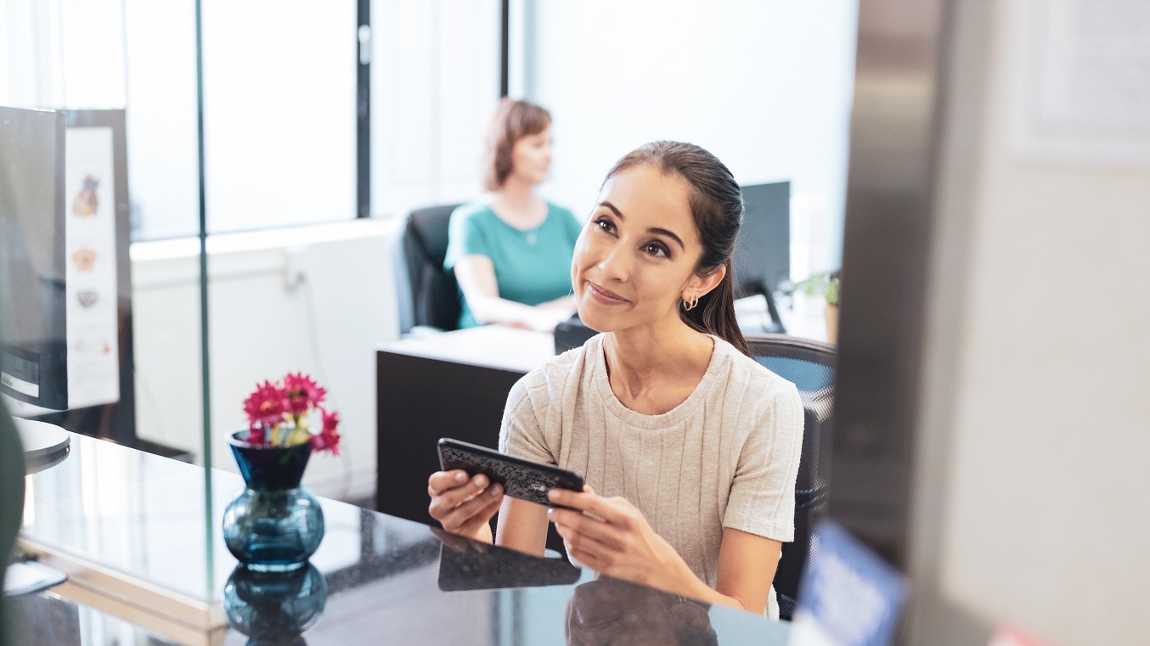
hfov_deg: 39.8
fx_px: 1585
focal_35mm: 52
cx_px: 484
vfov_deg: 23.0
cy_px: 391
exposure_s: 1/320
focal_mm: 35
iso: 640
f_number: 1.6
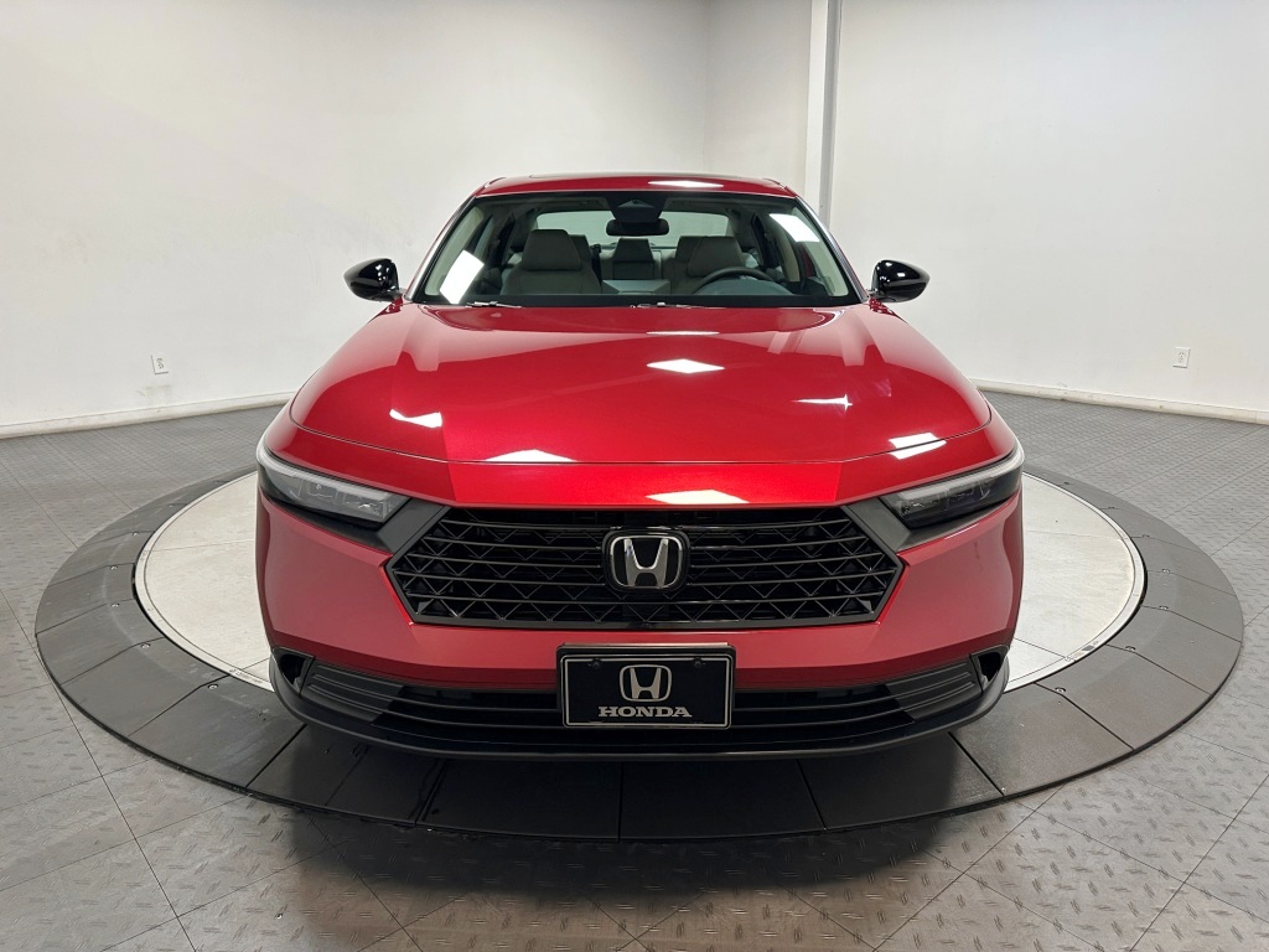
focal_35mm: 24
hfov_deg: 71.6
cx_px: 634
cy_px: 476
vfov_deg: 56.8
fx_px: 880
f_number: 1.78
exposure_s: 1/60
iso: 320
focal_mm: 6.86
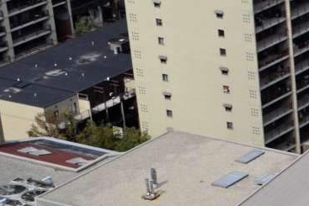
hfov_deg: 10.1
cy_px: 379
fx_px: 1580
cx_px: 672
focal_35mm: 184
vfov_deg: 7.3
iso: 200
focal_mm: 22
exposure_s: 1/400
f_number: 10
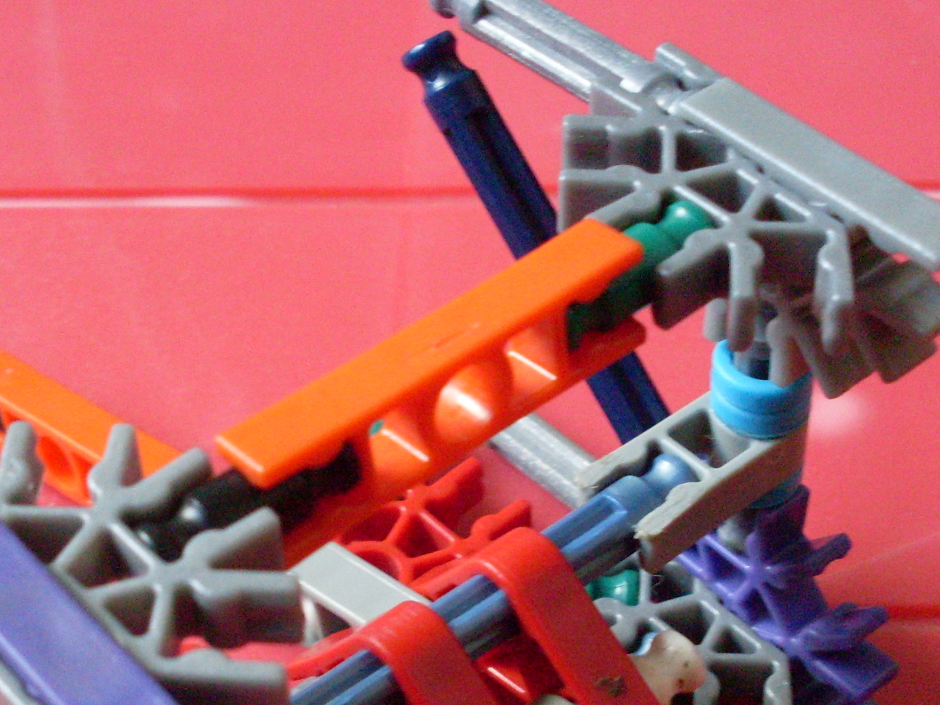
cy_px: 524
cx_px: 436
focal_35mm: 76
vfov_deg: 19.3
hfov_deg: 25.7
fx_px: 2064
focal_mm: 6.3
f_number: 2.8
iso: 200
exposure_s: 1/30
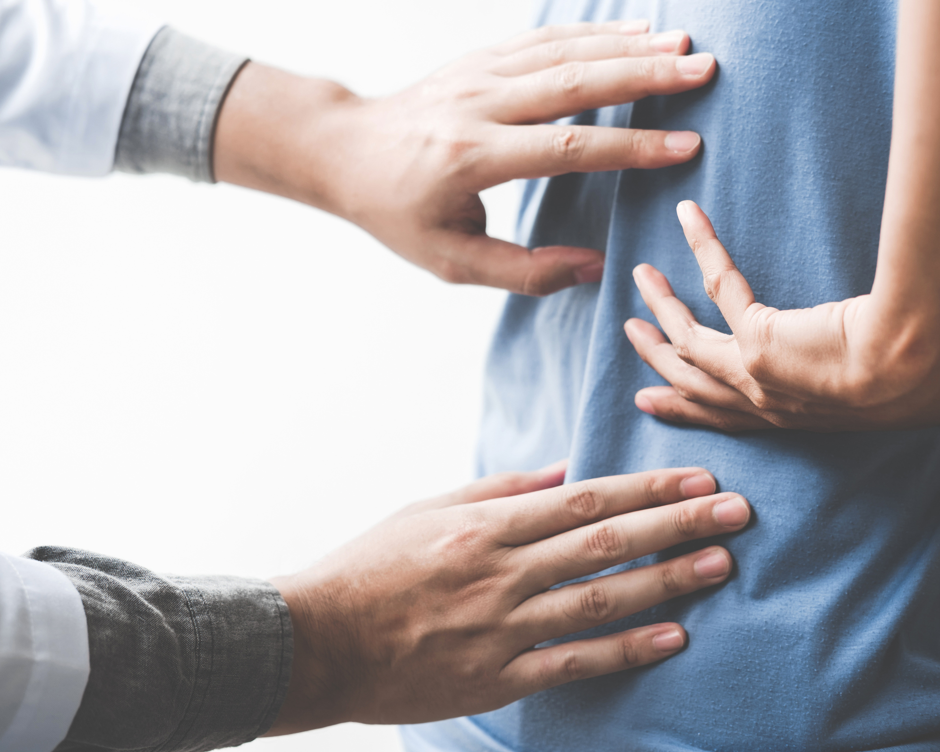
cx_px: 479
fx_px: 1669
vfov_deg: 25.4
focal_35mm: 60
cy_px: 375
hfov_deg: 31.5
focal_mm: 35
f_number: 2.8
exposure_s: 1/125
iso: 200
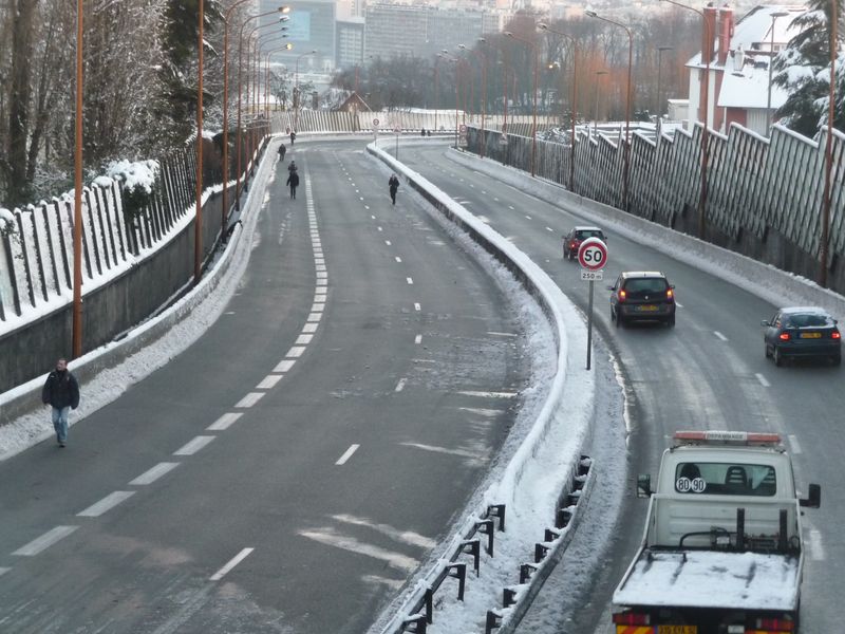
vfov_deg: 11.6
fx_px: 3125
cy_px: 317
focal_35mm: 128
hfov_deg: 15.4
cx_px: 422
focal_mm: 21.8
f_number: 4.7
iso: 320
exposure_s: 1/50
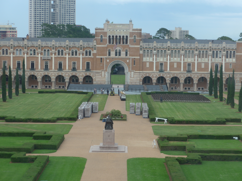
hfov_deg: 20.2
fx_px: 678
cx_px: 121
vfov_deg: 15.2
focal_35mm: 97
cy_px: 90
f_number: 4.7
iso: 80
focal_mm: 19.2
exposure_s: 1/400
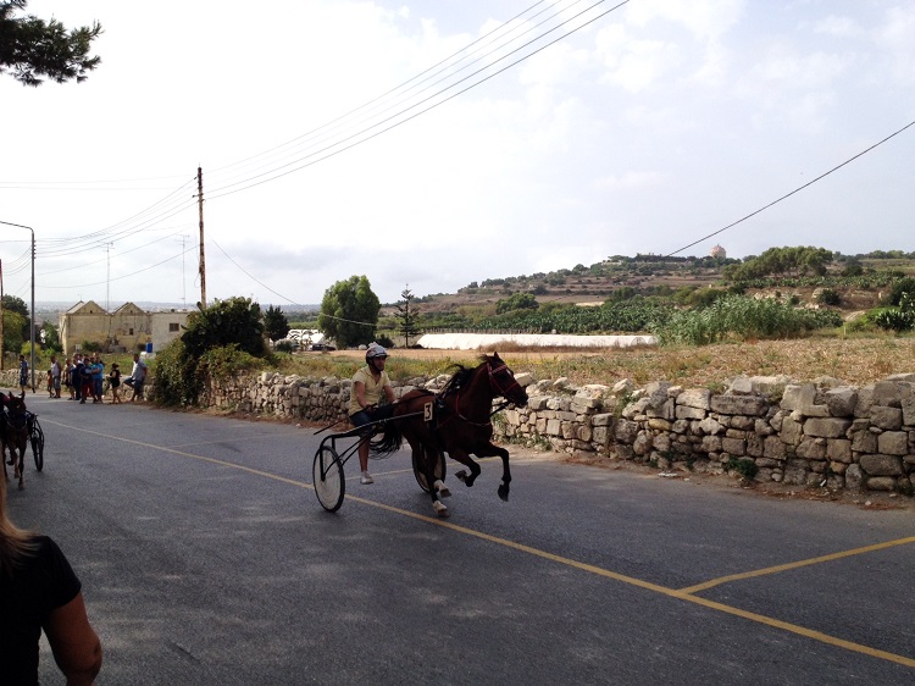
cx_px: 458
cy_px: 343
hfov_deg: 52.6
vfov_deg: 40.7
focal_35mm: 35
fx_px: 925
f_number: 2.4
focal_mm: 4.28
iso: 50
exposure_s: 1/1672
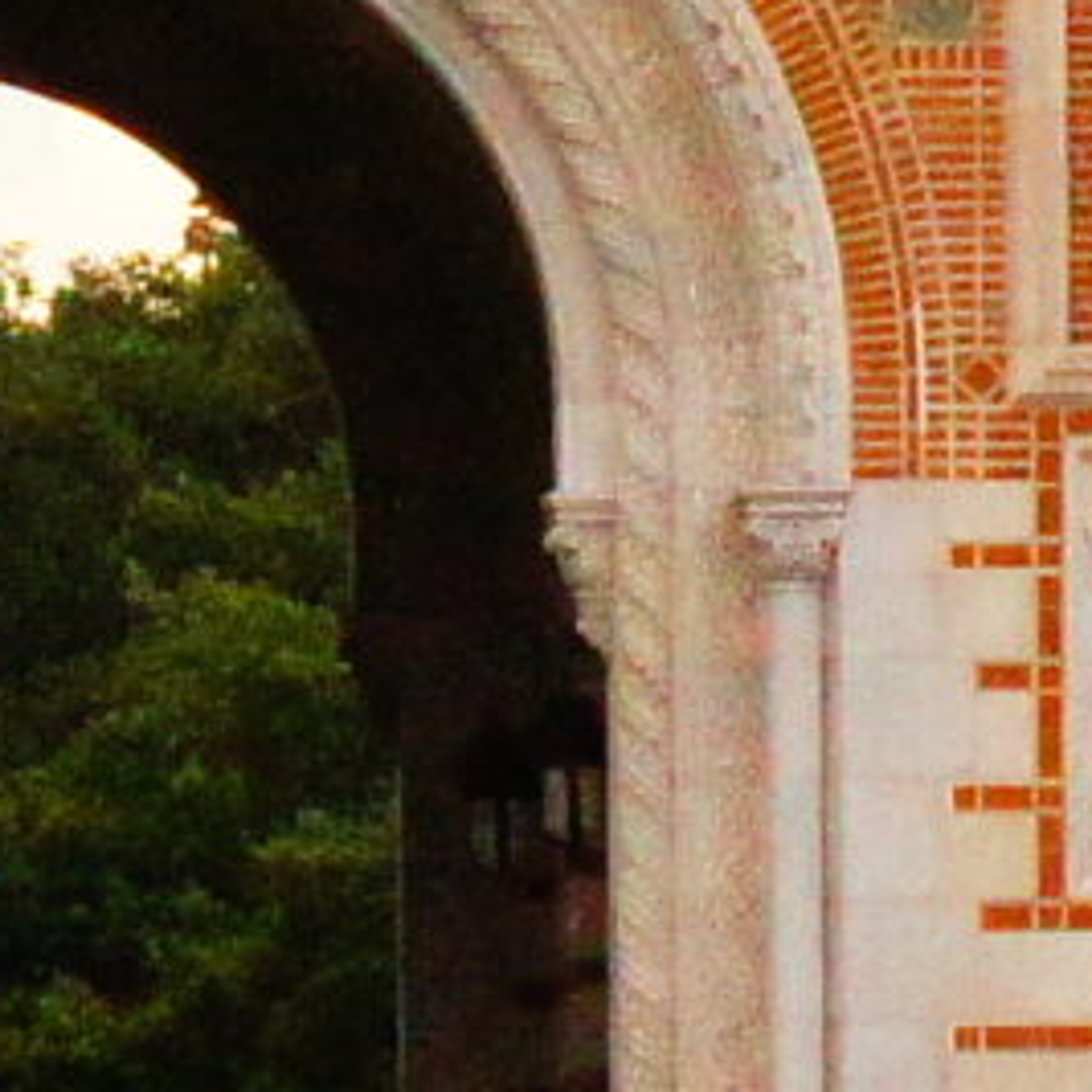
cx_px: 74
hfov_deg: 2.6
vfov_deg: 2.6
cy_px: 94
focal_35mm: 671
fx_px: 23951
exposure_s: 1/1000
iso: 3200
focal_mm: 55
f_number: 11
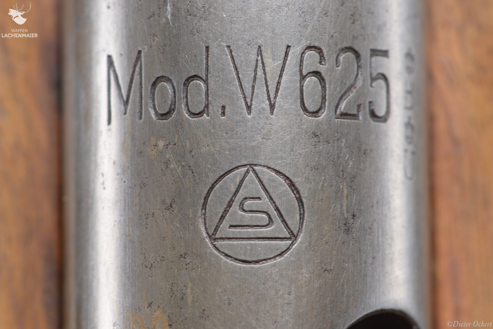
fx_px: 1438
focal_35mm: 105
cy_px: 164
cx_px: 246
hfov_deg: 19.4
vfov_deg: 13.1
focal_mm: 105
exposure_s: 1/60
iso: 100
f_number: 22
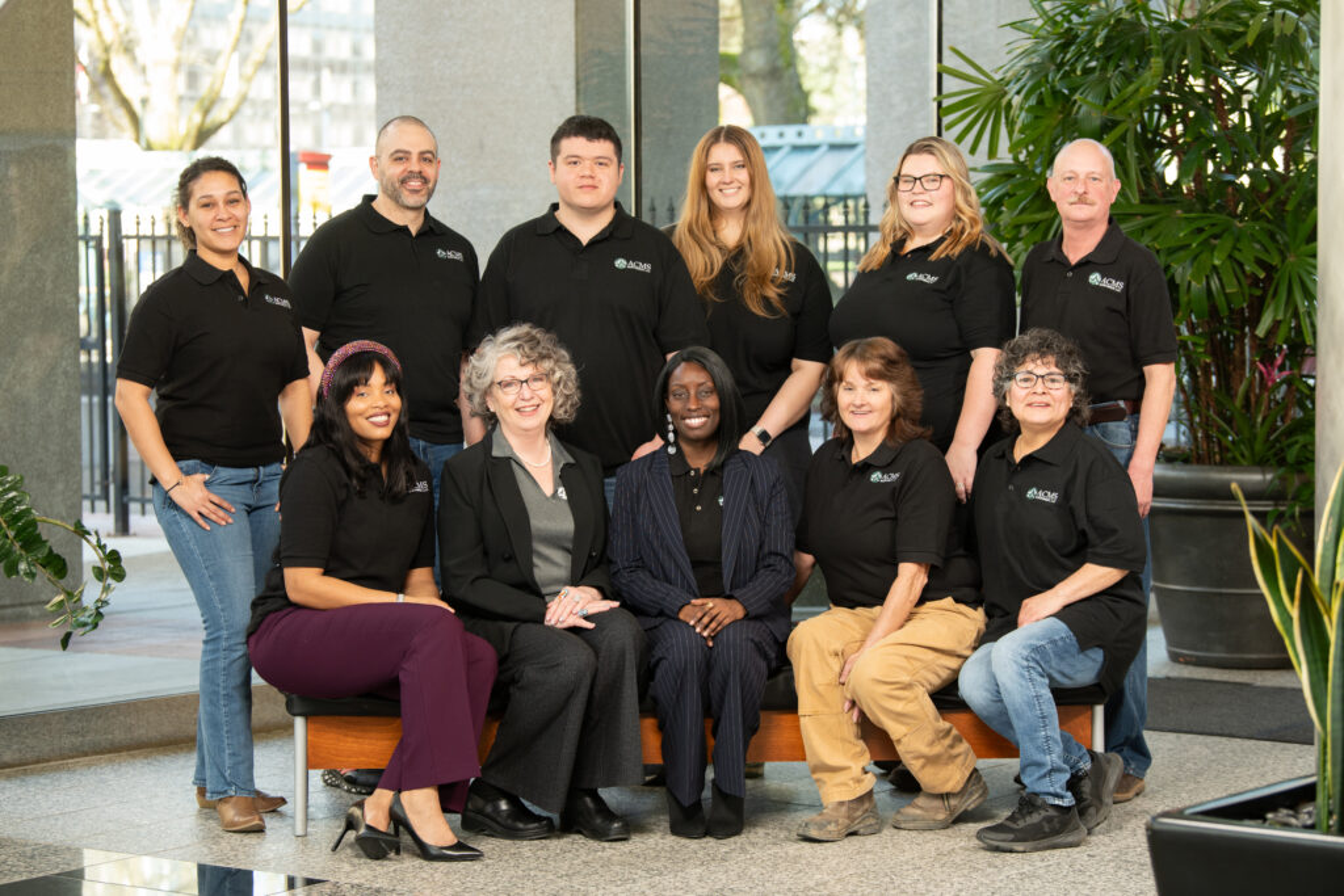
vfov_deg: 14.4
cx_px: 672
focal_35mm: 95
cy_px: 448
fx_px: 3547
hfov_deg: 21.5
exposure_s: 1/60
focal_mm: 95
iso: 400
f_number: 4.5
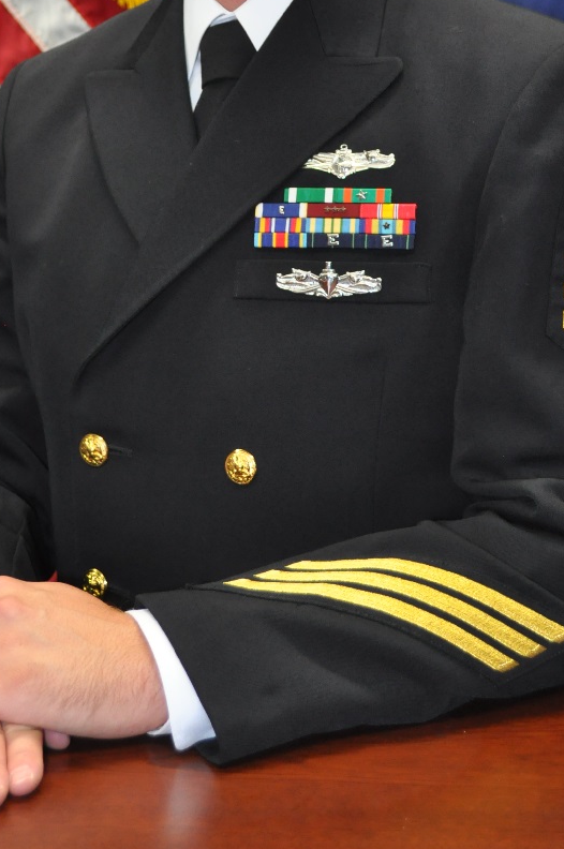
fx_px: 1767
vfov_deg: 26.3
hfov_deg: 18.1
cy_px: 108
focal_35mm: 75
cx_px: 265
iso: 800
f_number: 4.5
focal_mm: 28
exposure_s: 1/60
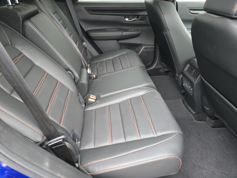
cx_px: 118
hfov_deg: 73.9
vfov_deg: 58.9
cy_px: 89
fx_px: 157
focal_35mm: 23
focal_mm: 6.3
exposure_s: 1/120
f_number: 1.7
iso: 800
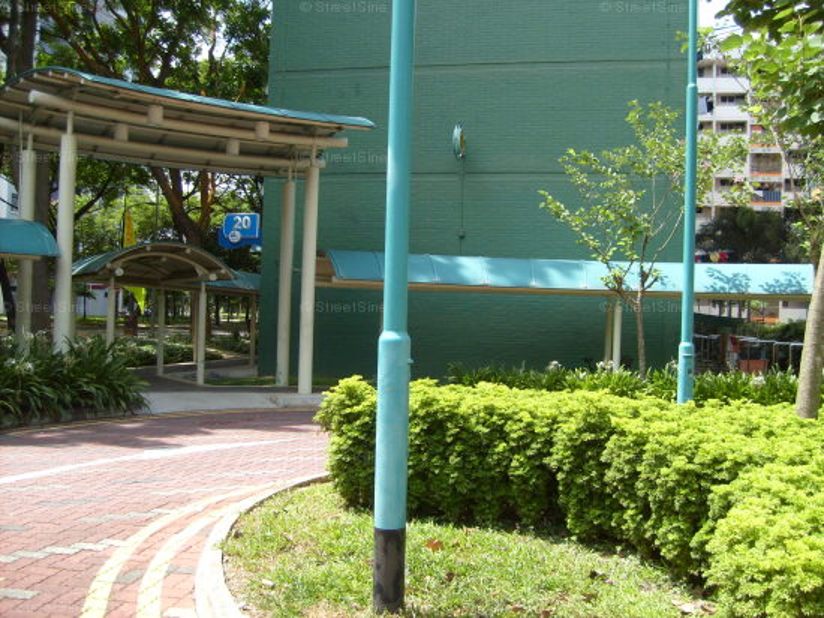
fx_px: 833
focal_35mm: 35
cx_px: 412
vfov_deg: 40.7
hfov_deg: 52.6
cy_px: 309
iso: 80
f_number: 7.1
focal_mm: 5.8
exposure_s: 1/90
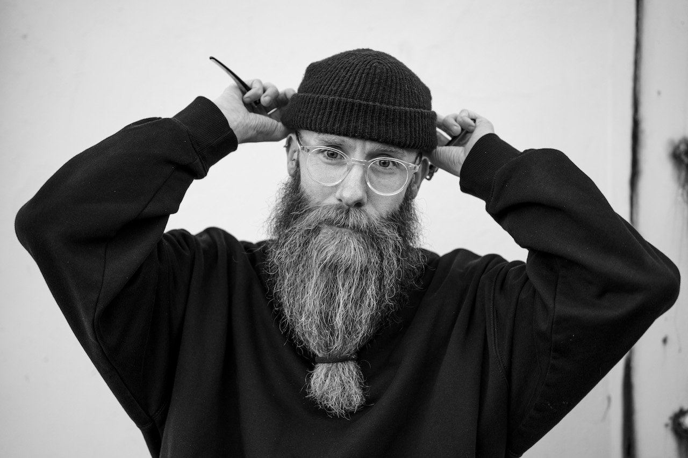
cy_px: 229
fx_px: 669
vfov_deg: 37.8
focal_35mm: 35
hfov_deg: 54.4
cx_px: 344
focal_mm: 35
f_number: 2.8
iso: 640
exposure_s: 1/250
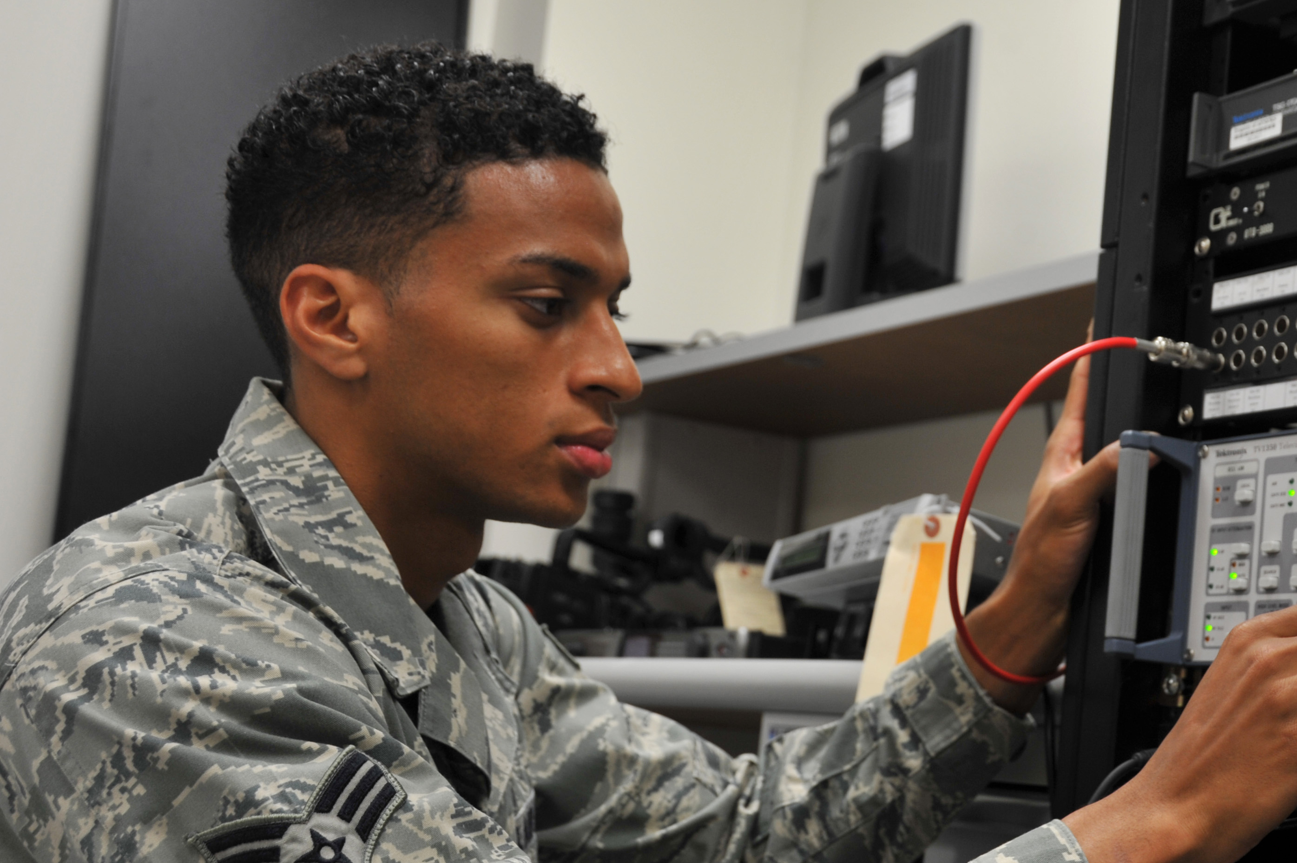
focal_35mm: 61
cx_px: 985
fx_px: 2196
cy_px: 501
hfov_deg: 32.2
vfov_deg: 22.2
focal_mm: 40
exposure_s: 1/30
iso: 400
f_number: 6.3
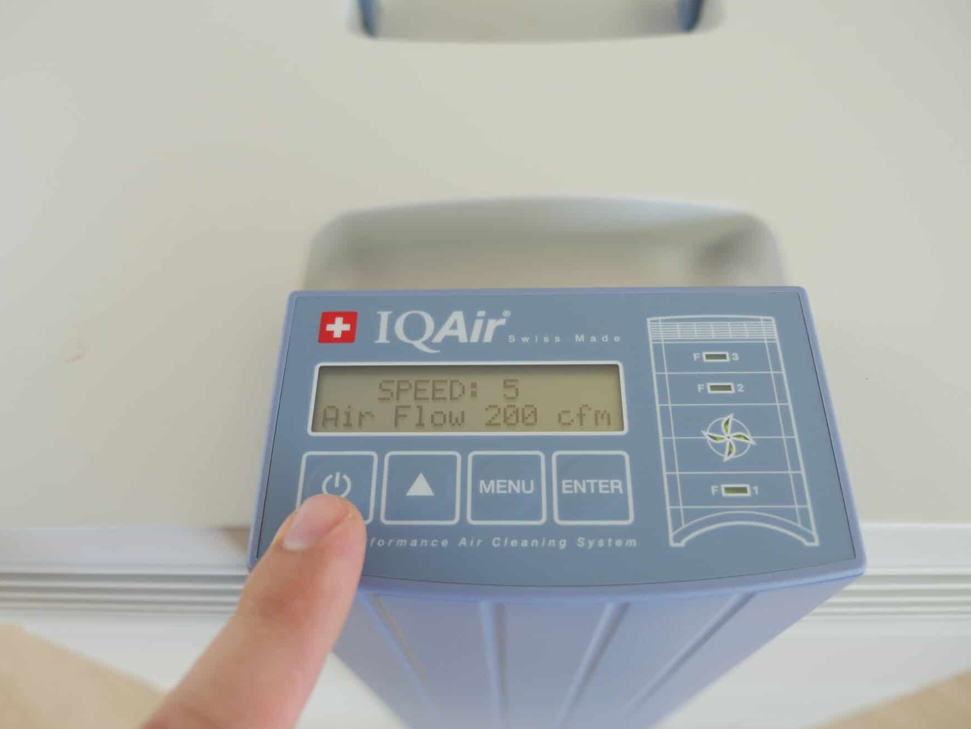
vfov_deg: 49.7
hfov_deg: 63.4
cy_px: 350
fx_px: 786
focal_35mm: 28
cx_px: 489
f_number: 2.8
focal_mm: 12
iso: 200
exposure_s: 1/100
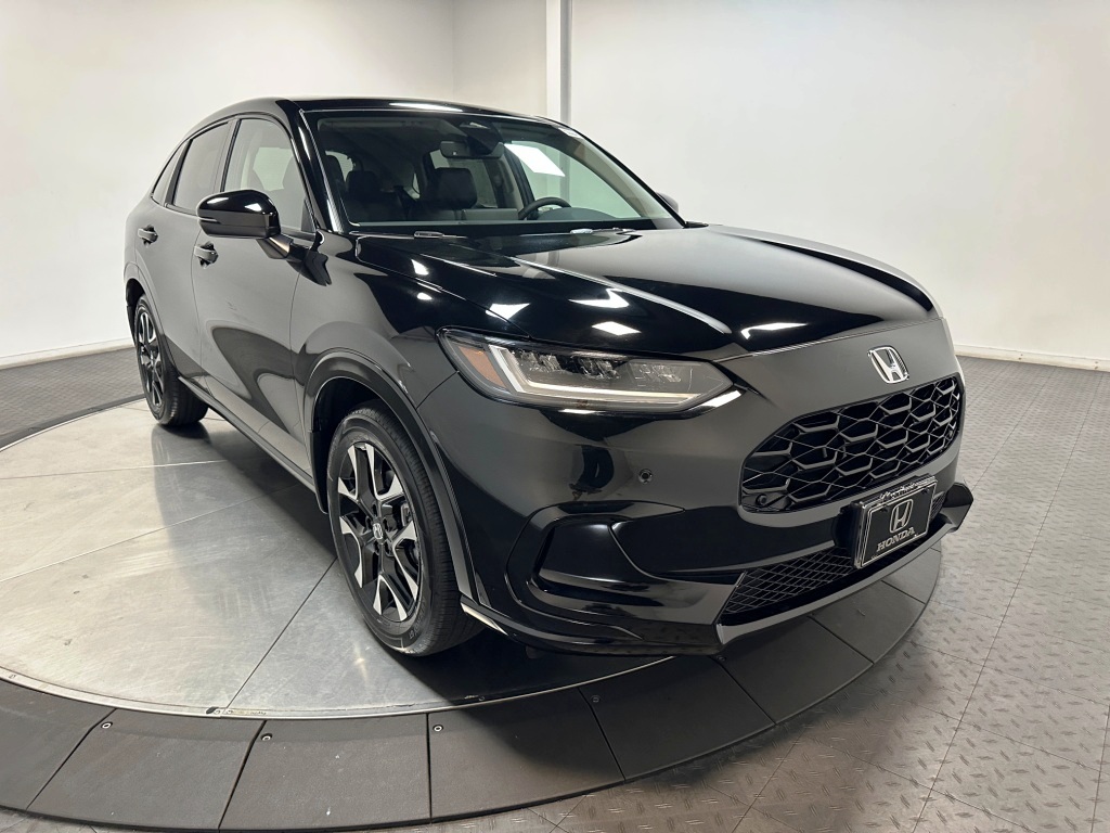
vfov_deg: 56.8
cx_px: 555
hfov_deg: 71.6
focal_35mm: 24
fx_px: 770
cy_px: 416
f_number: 1.78
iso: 400
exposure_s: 1/60
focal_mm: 6.86
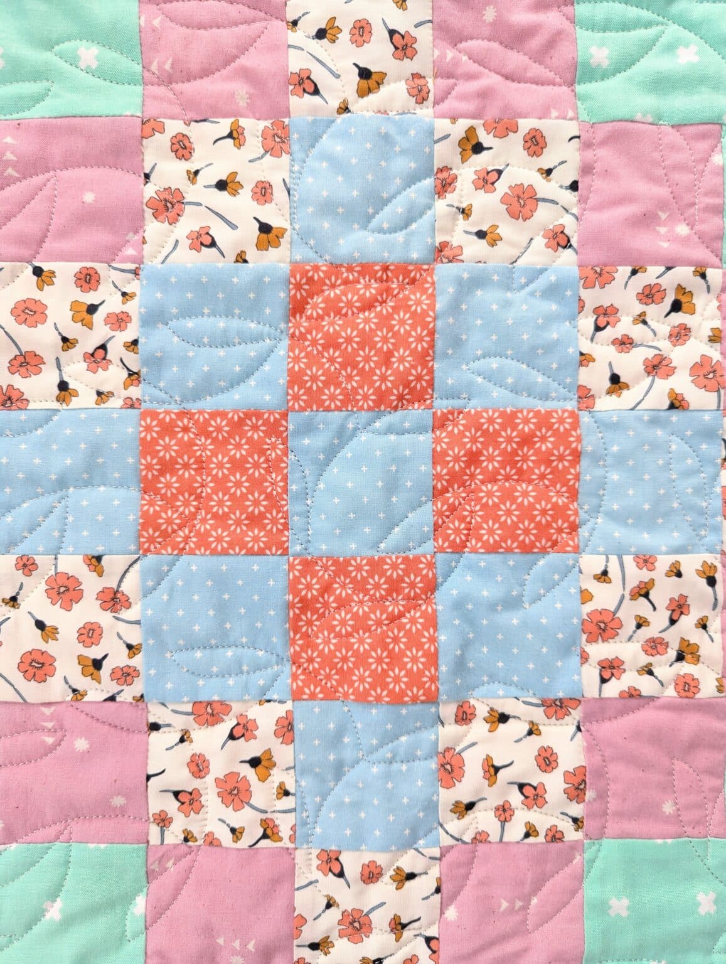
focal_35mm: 24
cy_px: 482
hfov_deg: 56.9
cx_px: 363
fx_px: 669
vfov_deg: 71.5
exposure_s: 1/90
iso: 83
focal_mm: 6.81
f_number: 1.85
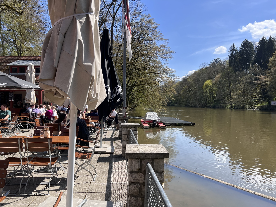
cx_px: 138
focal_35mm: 26
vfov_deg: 53.1
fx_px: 207
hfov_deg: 67.3
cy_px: 104
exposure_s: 1/3165
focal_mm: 5.7
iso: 50
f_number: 1.5
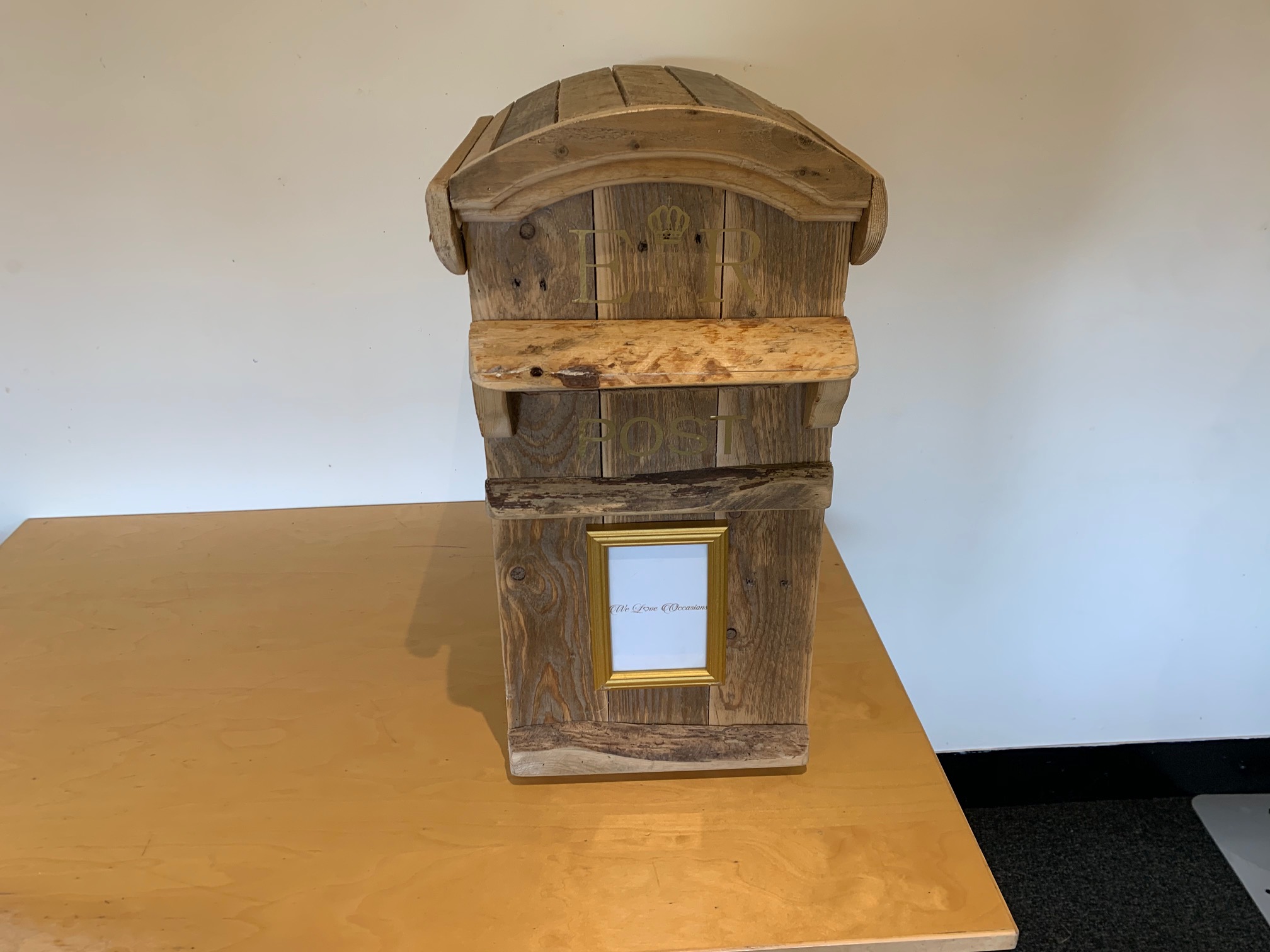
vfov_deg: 53.1
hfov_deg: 67.3
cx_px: 635
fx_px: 954
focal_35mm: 26
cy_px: 476
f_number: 1.8
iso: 50
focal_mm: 4.25
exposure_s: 1/50
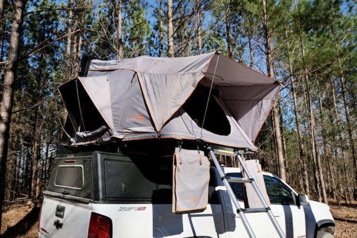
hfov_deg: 61.9
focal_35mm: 30
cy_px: 119
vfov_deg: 43.6
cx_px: 178
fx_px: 297
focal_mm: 19.7
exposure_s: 1/800
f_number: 5.6
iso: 320
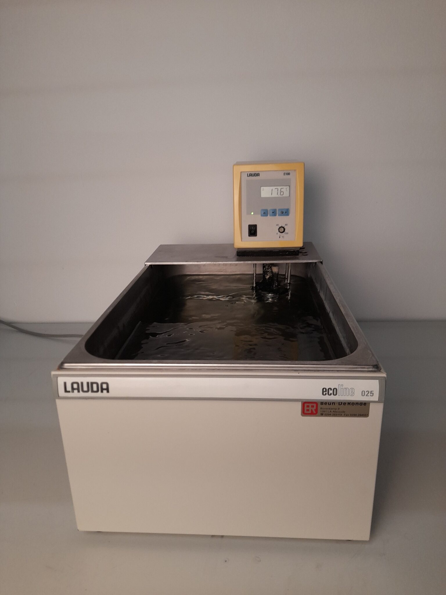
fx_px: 429
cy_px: 298
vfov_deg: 69.4
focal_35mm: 25
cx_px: 223
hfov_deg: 54.9
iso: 125
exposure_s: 1/50
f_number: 2
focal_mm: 4.6
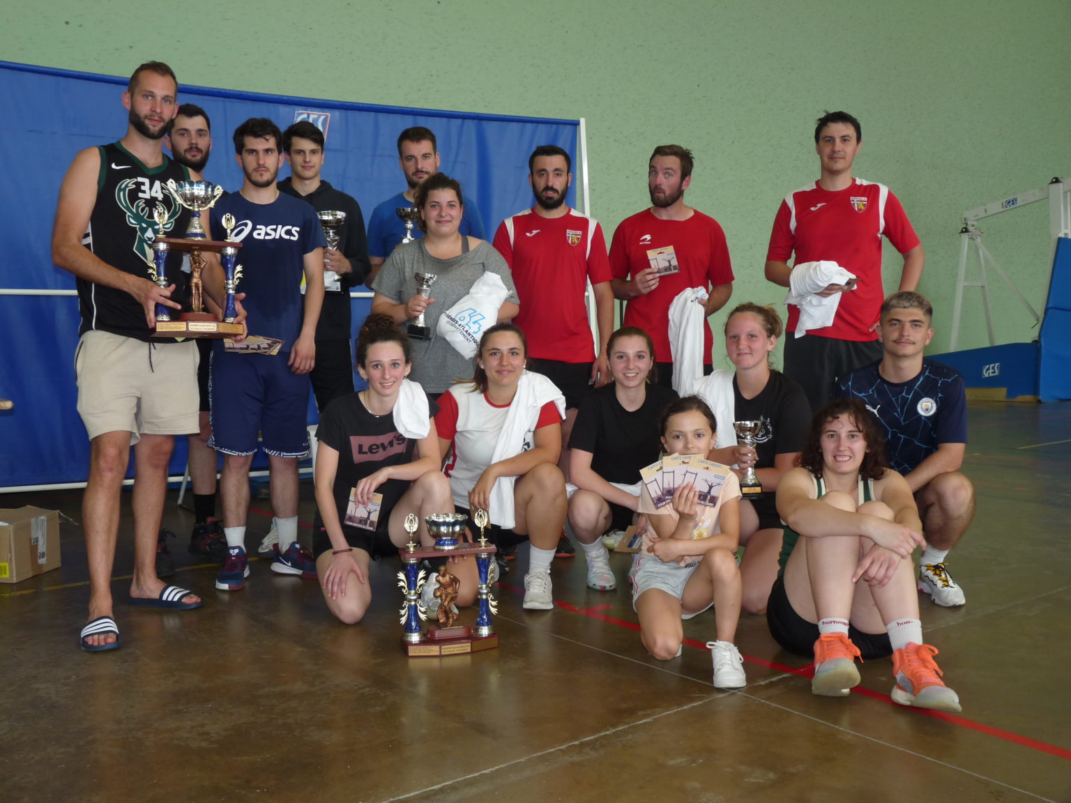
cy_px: 402
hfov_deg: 51.4
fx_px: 1114
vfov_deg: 39.7
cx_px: 536
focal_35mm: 36
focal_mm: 6.4
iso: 125
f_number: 3
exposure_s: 1/30
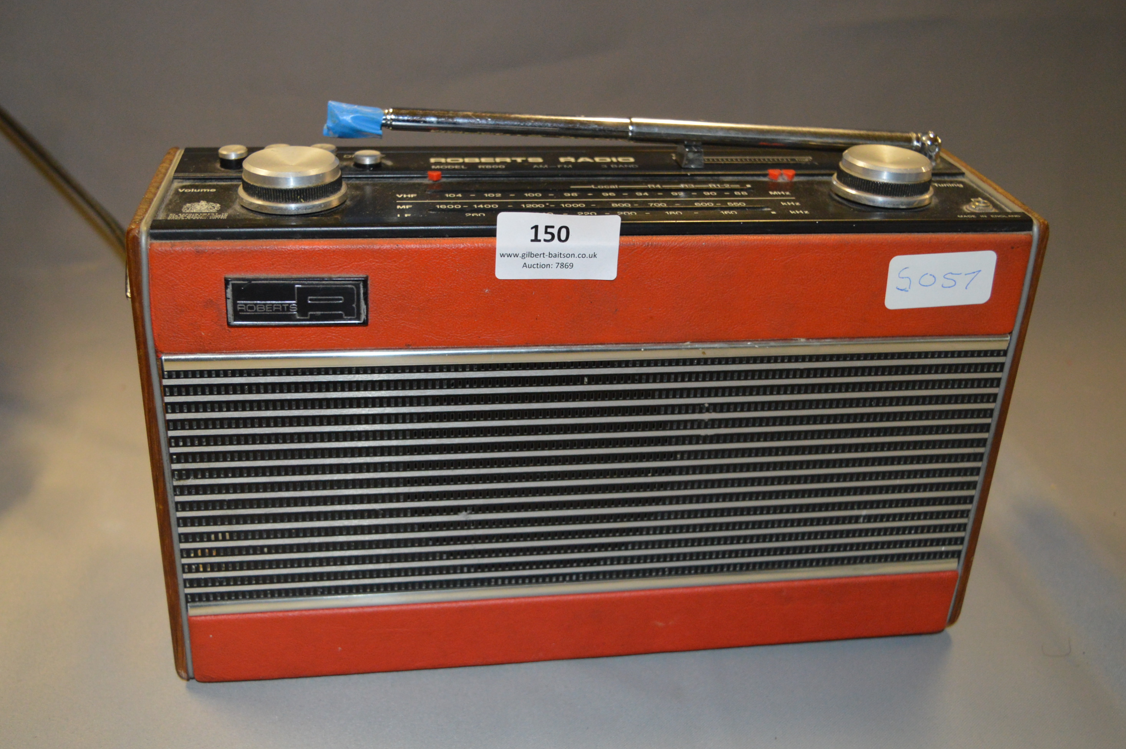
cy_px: 369
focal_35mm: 40
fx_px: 1250
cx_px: 559
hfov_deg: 48.5
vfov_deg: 33.3
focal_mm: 26
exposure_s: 1/60
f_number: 4
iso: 1800
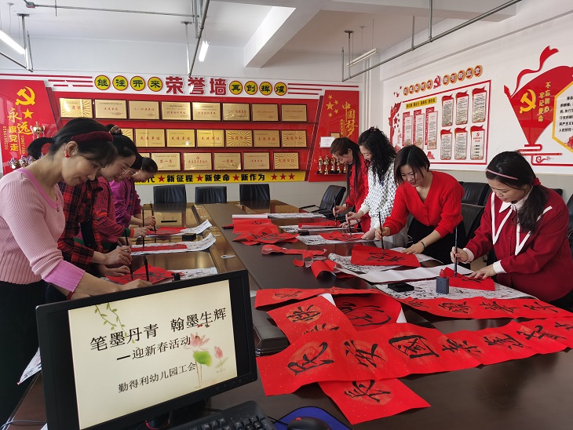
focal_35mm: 27
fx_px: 447
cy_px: 215
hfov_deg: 65.3
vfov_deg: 51.4
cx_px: 286
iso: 100
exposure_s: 1/100
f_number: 1.6
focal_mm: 5.56
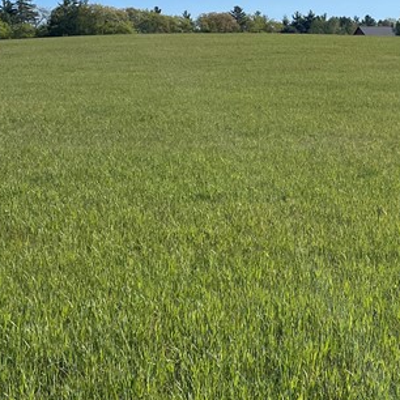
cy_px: 58
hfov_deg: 21.7
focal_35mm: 77
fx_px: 1007
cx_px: 399
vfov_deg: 22.1
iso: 32
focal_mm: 4.2
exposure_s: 1/4831
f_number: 1.6
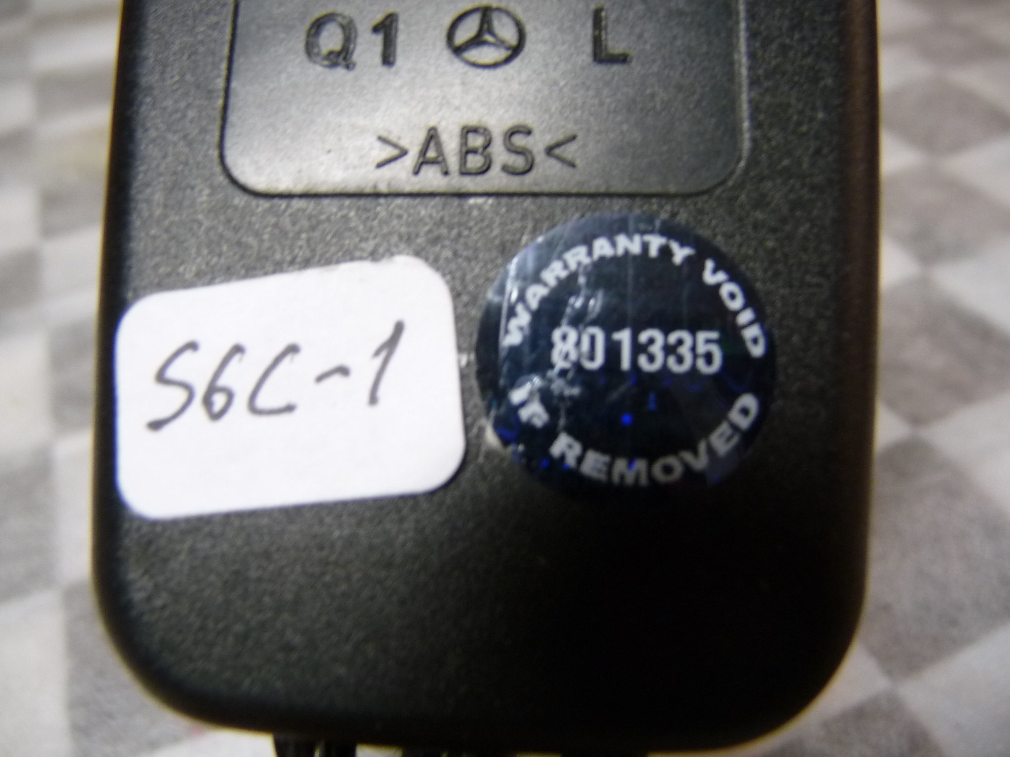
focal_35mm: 28
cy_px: 378
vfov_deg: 49.7
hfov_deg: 63.4
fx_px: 817
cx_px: 505
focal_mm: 4.7
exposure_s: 1/30
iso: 200
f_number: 3.3
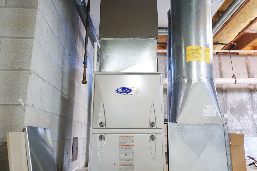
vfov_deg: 46.4
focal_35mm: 28
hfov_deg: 65.4
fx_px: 200
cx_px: 128
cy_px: 86
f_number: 3.5
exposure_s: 1/125
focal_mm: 28
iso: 6400
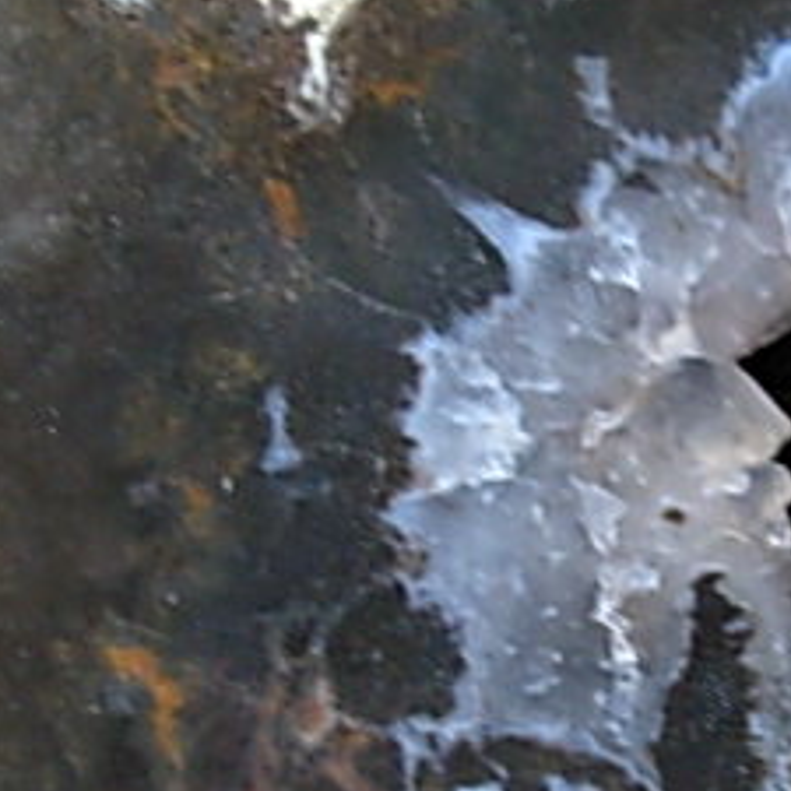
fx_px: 3955
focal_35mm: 153
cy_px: 432
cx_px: 707
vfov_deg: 11.4
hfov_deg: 11.4
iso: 50
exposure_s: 1/29.3
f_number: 2.9
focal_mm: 6.3
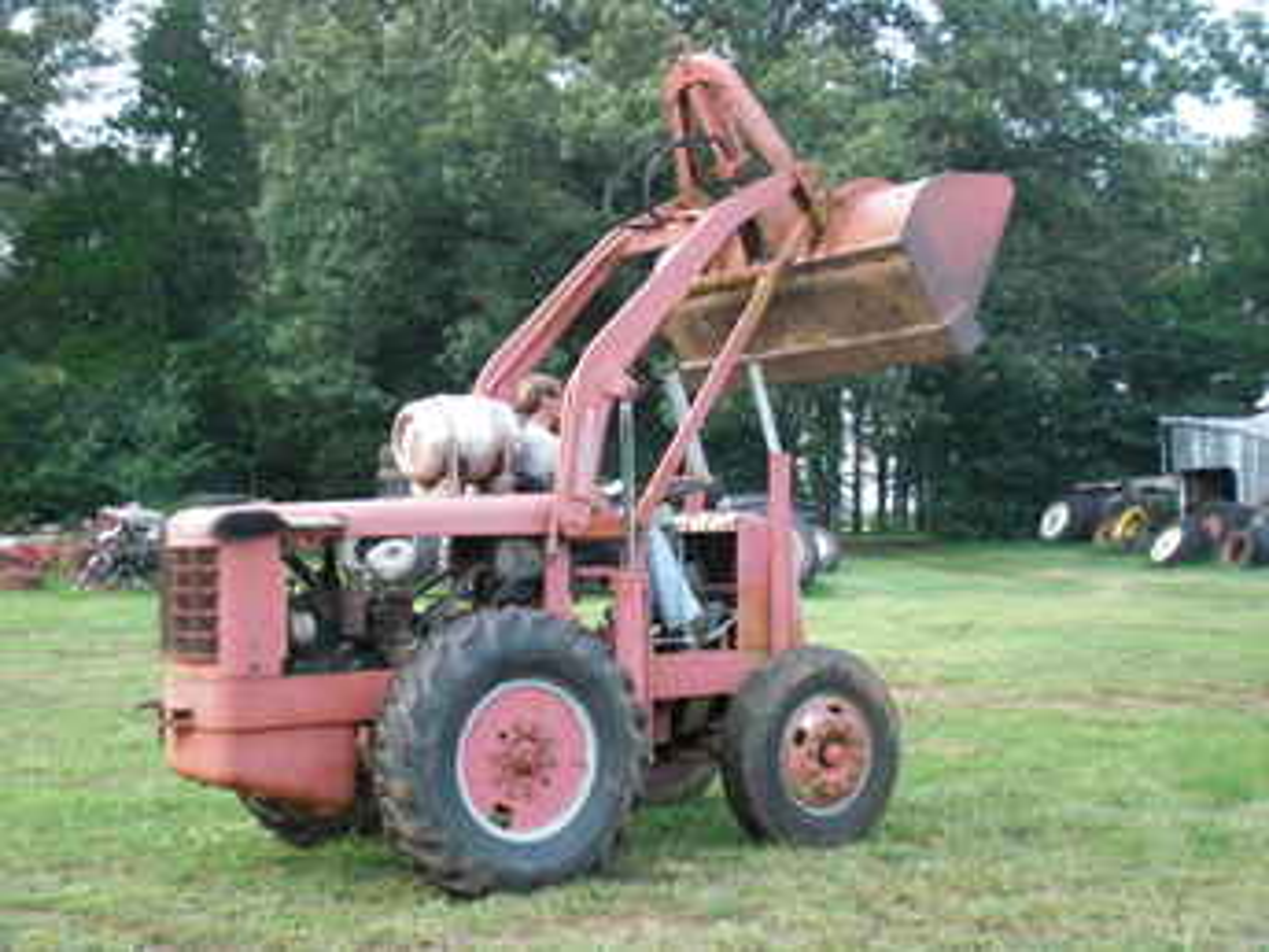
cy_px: 476
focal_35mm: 51
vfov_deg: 28.6
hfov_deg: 37.5
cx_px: 634
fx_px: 1870
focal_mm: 8.44
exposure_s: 1/40
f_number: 3.6
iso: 200
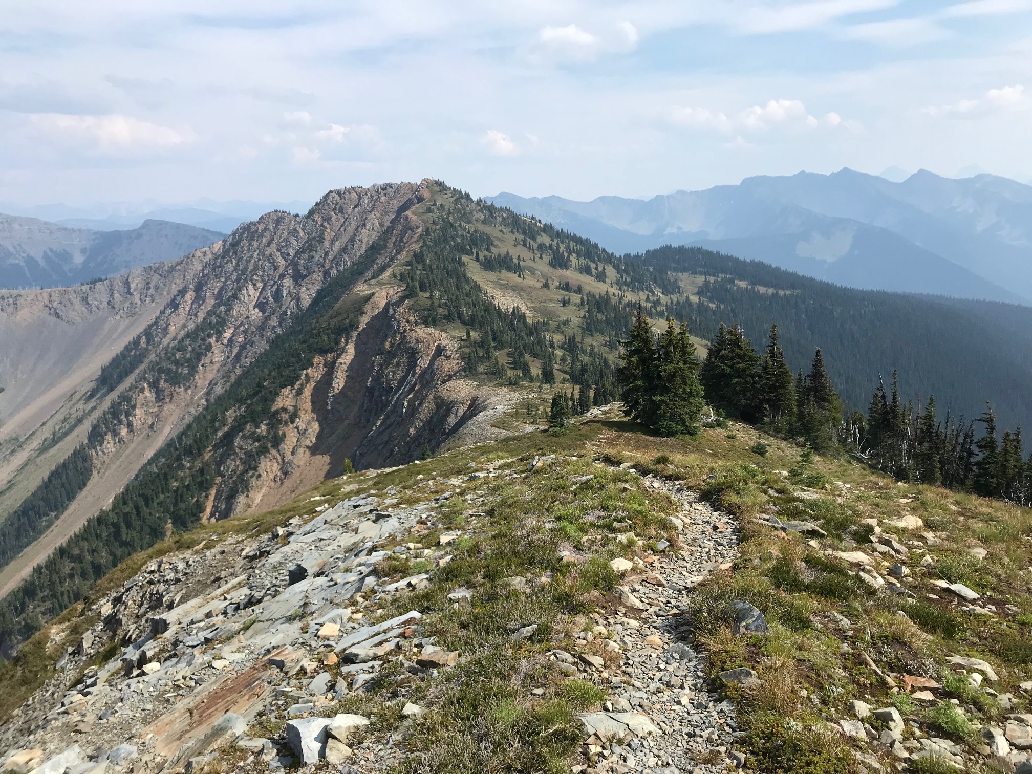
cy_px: 387
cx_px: 516
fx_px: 835
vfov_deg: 49.7
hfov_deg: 63.4
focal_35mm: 28
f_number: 1.8
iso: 20
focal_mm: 3.99
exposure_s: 1/2907
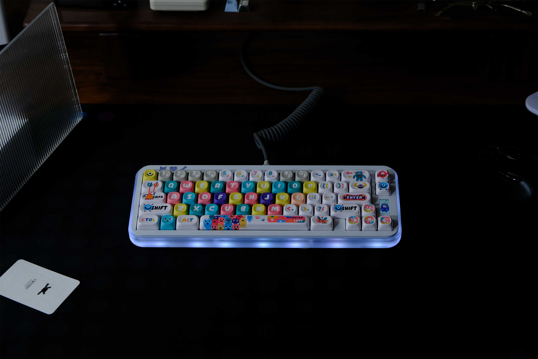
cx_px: 269
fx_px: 1240
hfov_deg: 24.5
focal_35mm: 83
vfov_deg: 16.5
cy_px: 180
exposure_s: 1/60
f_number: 5
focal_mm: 55
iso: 200
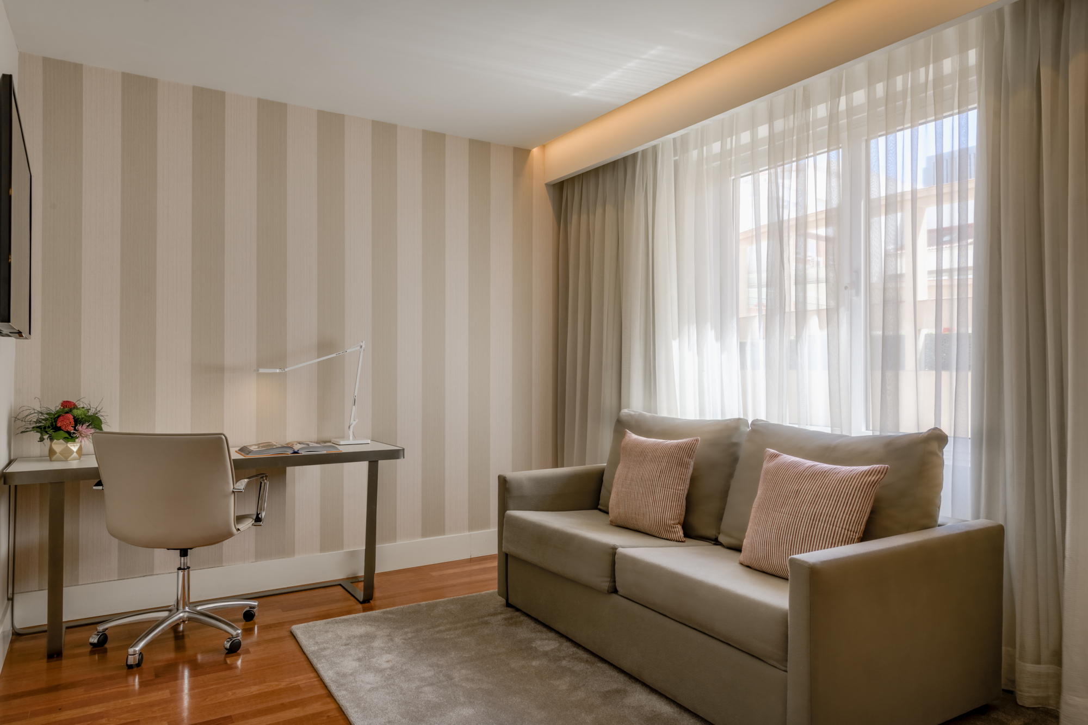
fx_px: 725
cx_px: 544
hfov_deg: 73.7
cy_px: 362
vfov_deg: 53.1
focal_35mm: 24
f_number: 11
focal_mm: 24
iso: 64
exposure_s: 1/80
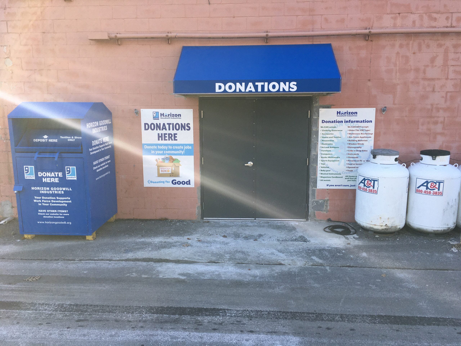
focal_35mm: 29
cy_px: 173
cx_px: 230
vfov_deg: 48.2
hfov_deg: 61.7
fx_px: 386
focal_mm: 4.15
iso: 25
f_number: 2.2
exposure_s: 1/280
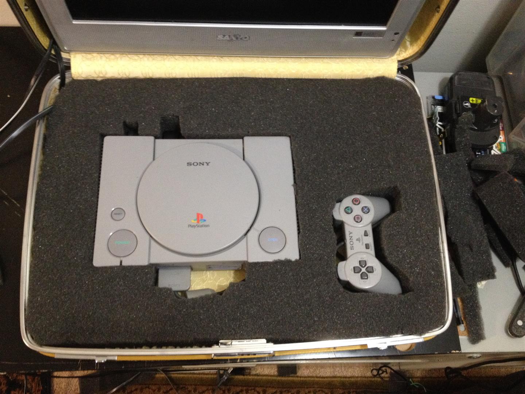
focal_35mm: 35
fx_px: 531
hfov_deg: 52.6
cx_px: 262
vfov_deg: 40.7
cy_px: 197
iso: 320
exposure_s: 1/20
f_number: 2.4
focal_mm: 4.28
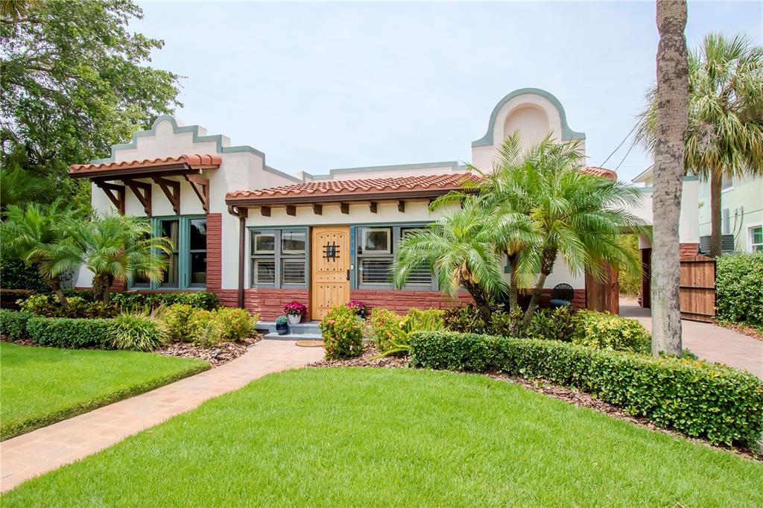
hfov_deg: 85.4
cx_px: 382
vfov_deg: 63.2
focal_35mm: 20
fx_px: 413
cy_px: 254
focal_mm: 13
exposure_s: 1/800
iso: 800
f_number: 16
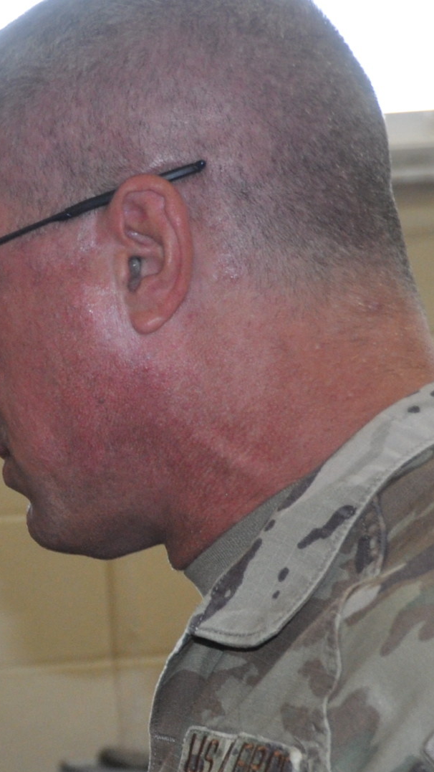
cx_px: -343
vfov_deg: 14.3
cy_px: 594
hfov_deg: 7.8
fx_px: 3068
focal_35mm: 150
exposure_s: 1/125
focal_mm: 32
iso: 640
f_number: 4.2
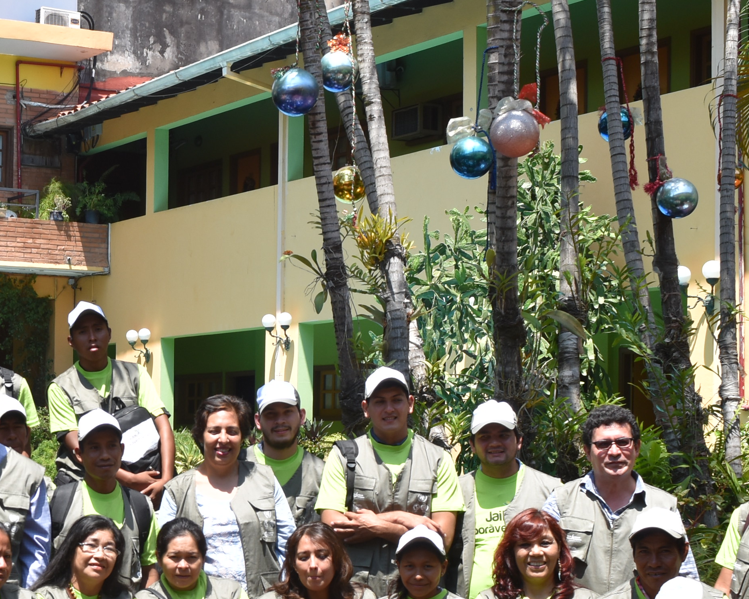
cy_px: 482
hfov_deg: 23.5
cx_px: 14
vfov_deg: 19.4
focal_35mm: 78
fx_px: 1732
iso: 200
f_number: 7.1
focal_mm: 23
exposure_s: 1/320
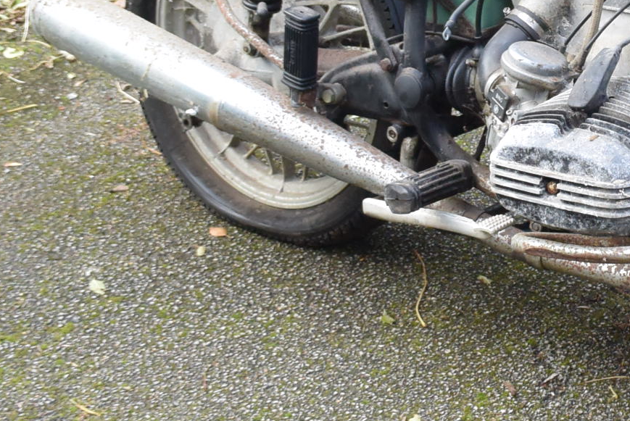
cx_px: 691
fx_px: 1419
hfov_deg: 23.5
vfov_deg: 16.7
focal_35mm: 81
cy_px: 43
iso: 640
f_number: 3.5
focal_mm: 10
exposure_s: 1/125
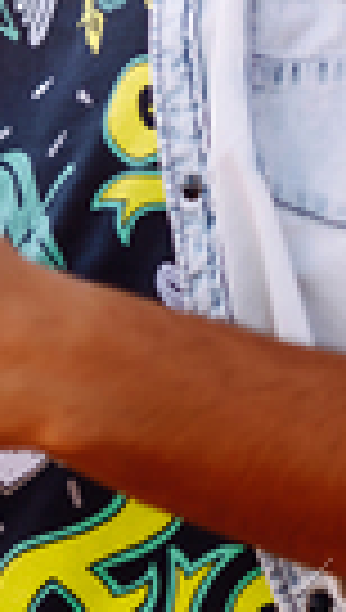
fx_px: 2581
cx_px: 607
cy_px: -202
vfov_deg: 13.0
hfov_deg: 7.5
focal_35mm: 159
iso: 160
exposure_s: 1/1250
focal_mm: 35
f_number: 2
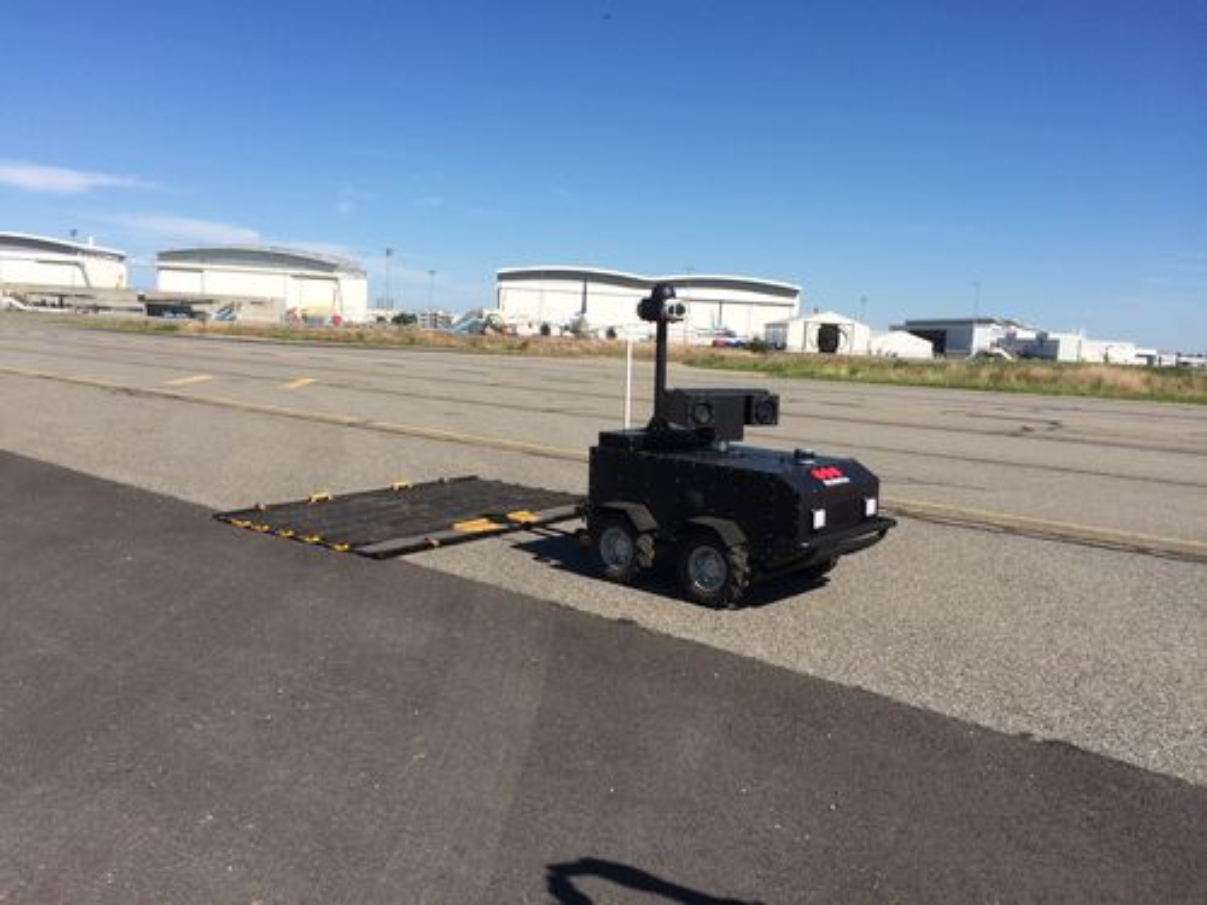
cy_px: 452
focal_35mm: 29
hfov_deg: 61.7
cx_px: 604
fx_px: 1011
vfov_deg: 48.2
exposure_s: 1/2740
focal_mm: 4.15
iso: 32
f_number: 2.2
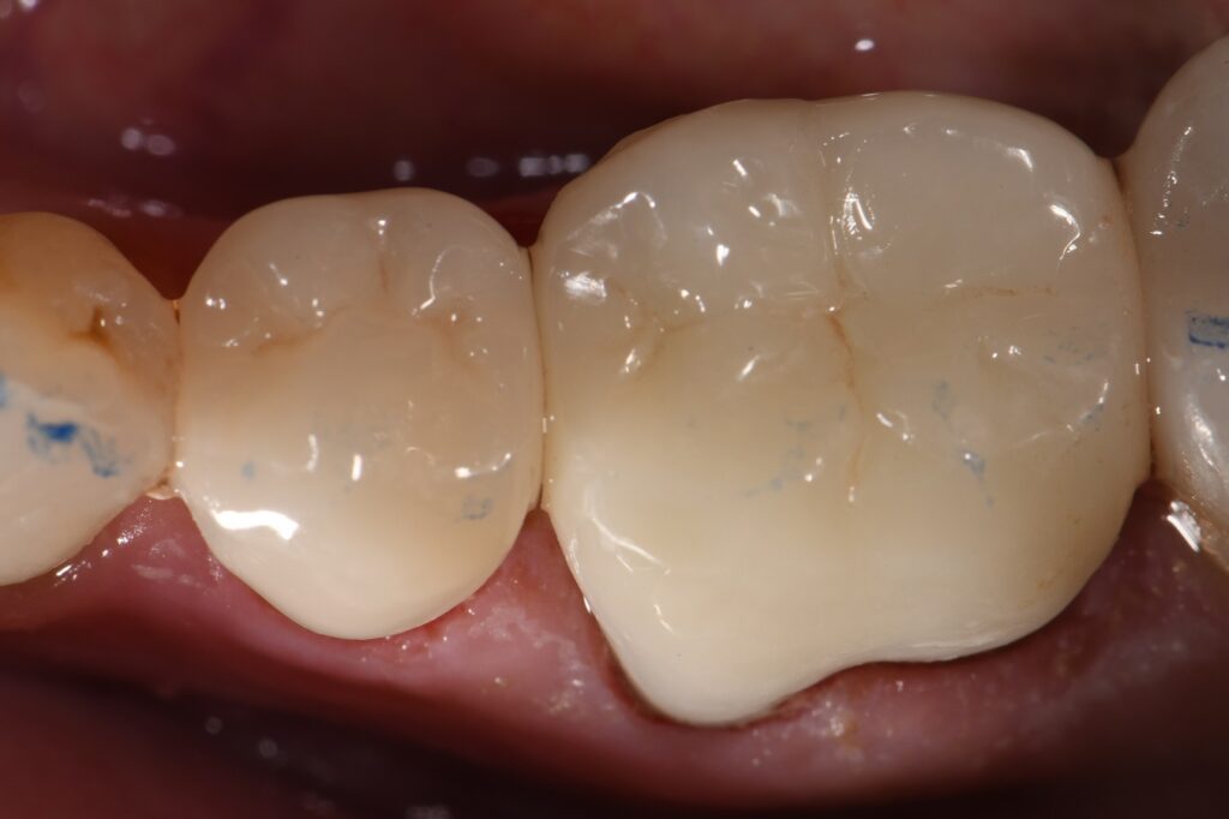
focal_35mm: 157
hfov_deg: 13.1
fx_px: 5358
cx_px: 614
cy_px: 410
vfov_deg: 8.7
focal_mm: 105
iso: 200
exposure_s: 1/160
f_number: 32
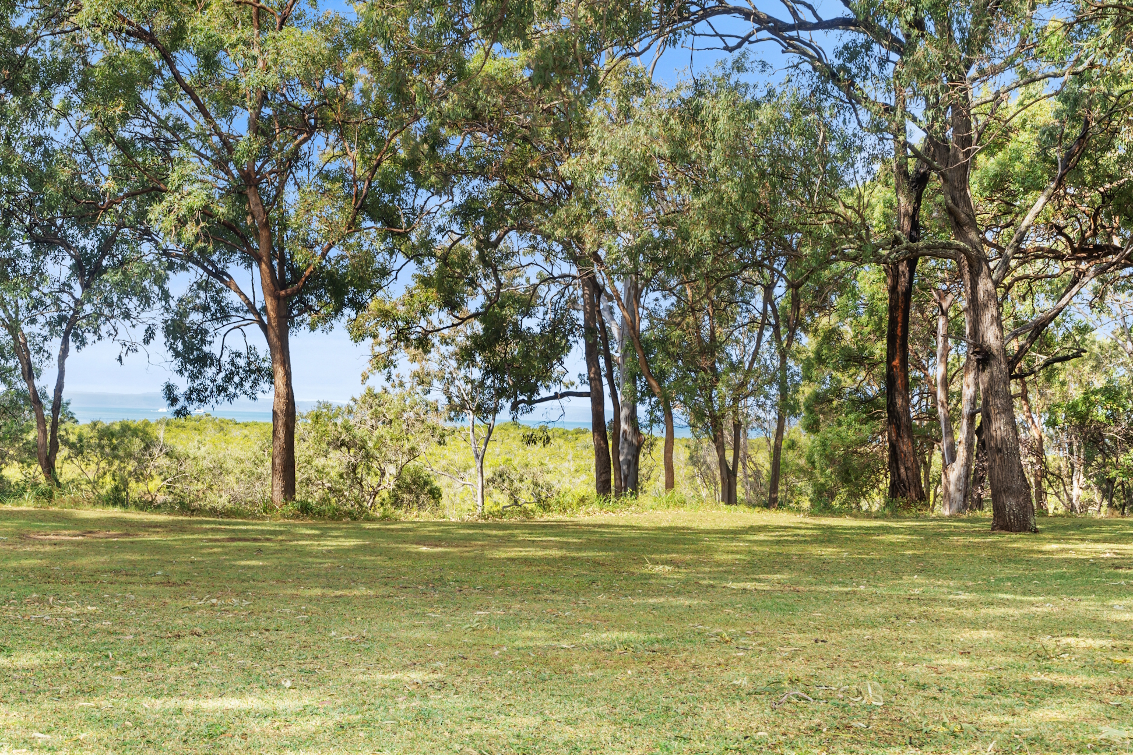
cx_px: 368
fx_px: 1699
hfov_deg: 36.5
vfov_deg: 25.0
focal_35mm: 54
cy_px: 470
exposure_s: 1/15
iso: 50
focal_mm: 35
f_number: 9
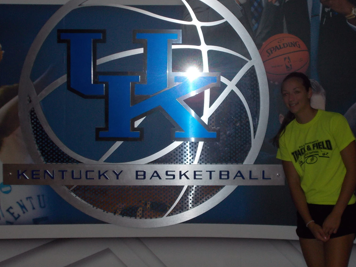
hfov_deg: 26.0
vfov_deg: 19.6
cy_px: 110
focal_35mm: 75
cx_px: 196
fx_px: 771
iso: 200
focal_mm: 9
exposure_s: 1/30
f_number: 4.5
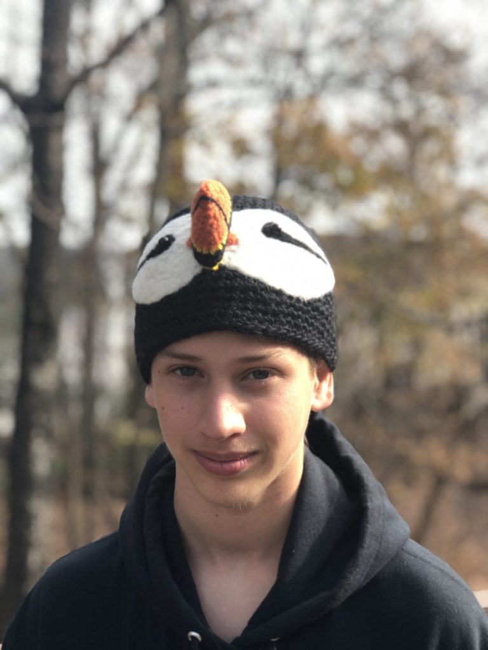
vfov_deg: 33.8
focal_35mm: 57
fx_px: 1071
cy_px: 325
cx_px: 244
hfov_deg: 25.7
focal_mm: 6.6
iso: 20
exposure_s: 1/120
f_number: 2.8
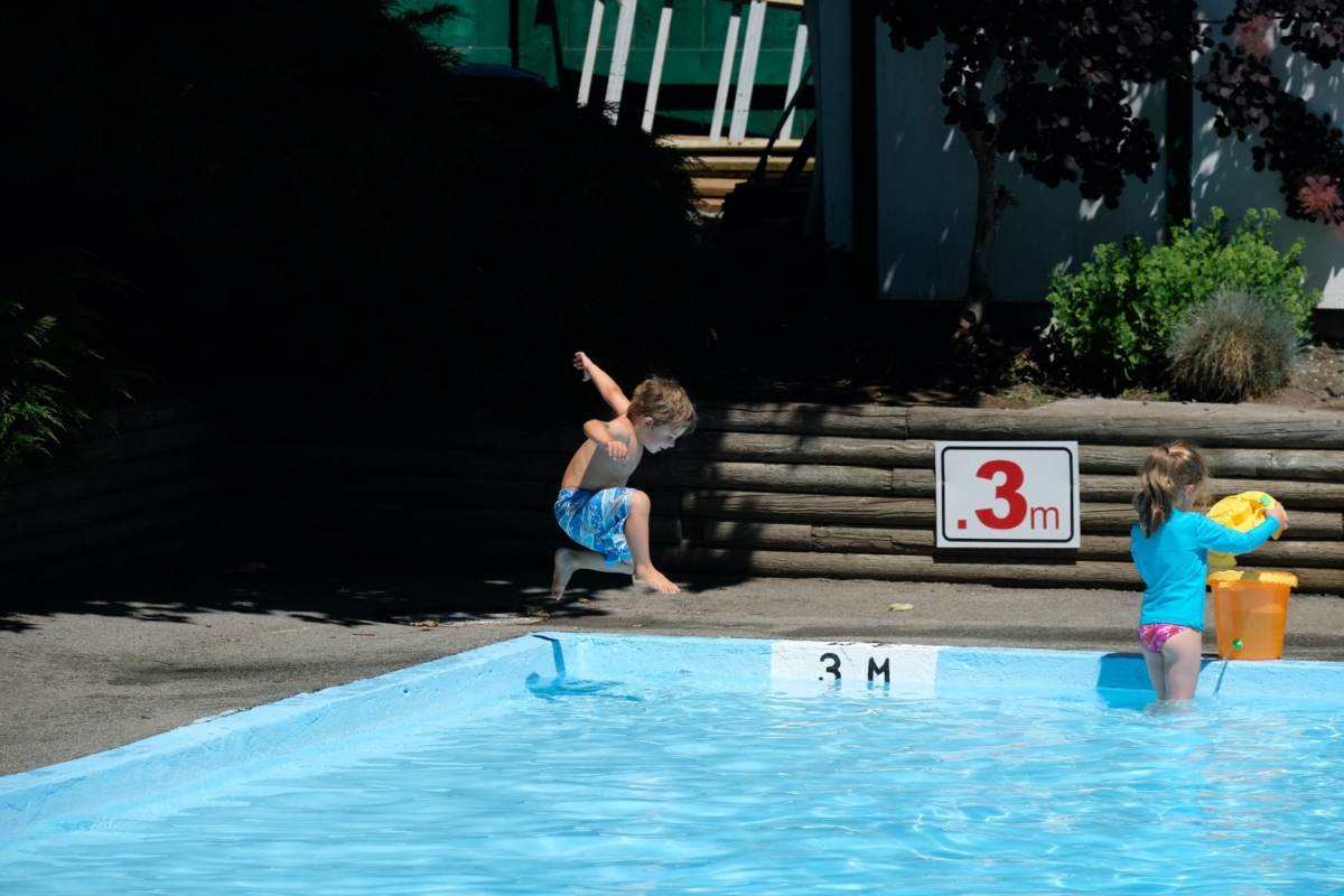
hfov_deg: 9.8
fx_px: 7839
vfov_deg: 6.5
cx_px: 672
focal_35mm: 210
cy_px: 448
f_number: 6.4
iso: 250
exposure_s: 1/1000
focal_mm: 140
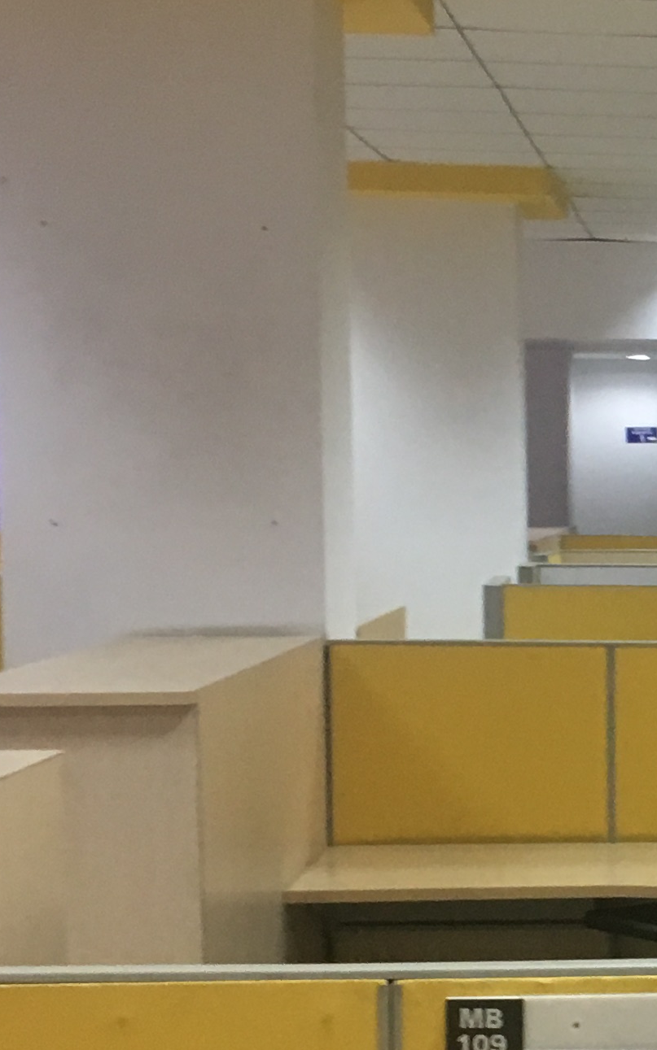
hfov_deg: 12.6
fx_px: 2750
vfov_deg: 21.5
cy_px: 721
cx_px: 1134
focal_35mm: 96
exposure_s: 1/33
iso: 125
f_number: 2.2
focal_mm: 4.15
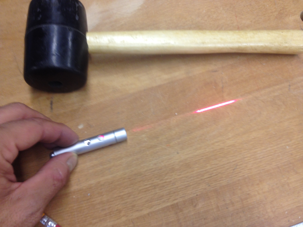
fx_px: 306
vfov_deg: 40.7
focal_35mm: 35
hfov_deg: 52.6
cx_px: 152
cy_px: 114
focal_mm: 4.28
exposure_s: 1/20
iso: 64
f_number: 2.4
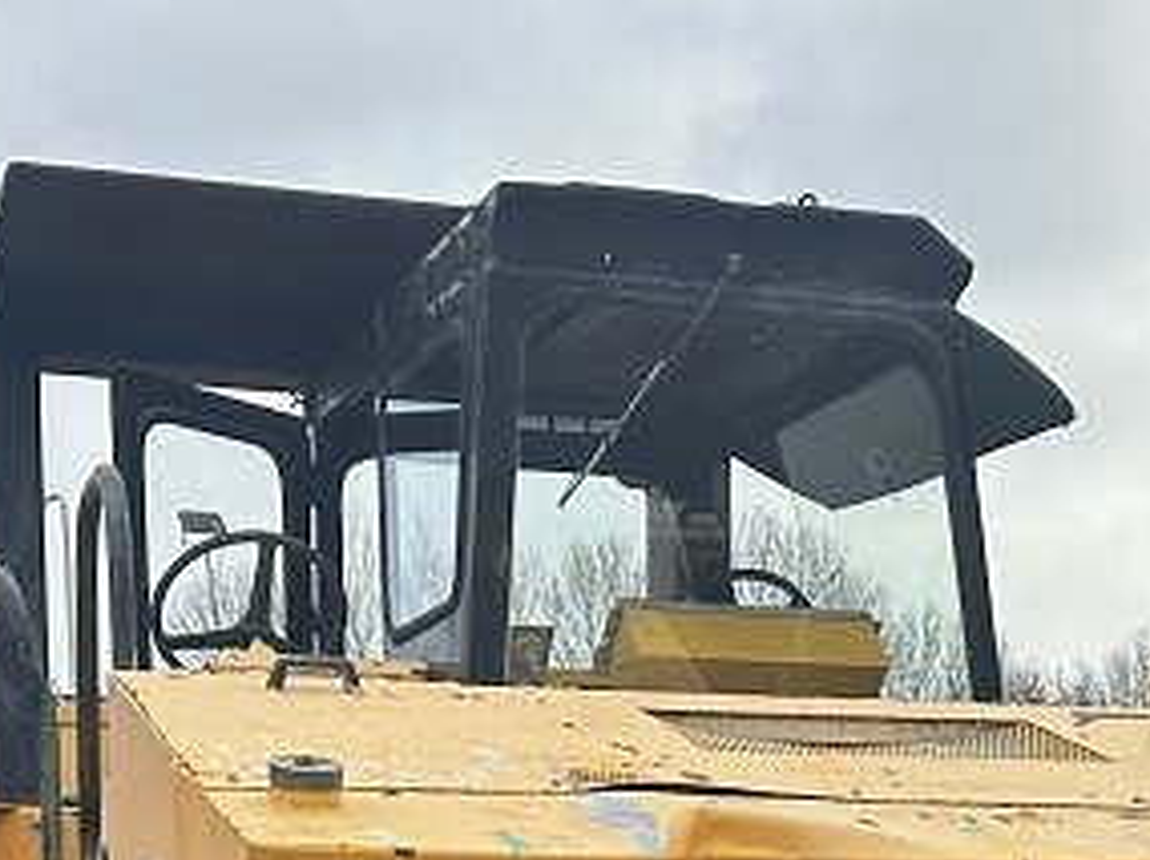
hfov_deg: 23.0
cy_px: 1264
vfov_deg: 16.0
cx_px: 751
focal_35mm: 85
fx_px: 2820
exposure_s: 1/2353
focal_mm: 6.86
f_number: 1.78
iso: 80
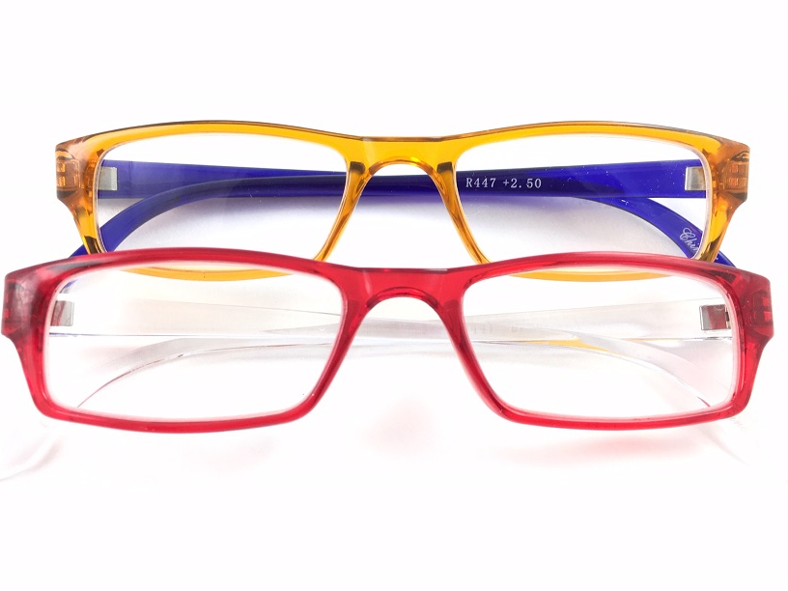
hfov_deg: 56.8
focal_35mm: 32
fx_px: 728
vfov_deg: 44.1
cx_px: 377
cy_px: 323
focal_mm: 4.15
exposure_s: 1/60
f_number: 2.2
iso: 32
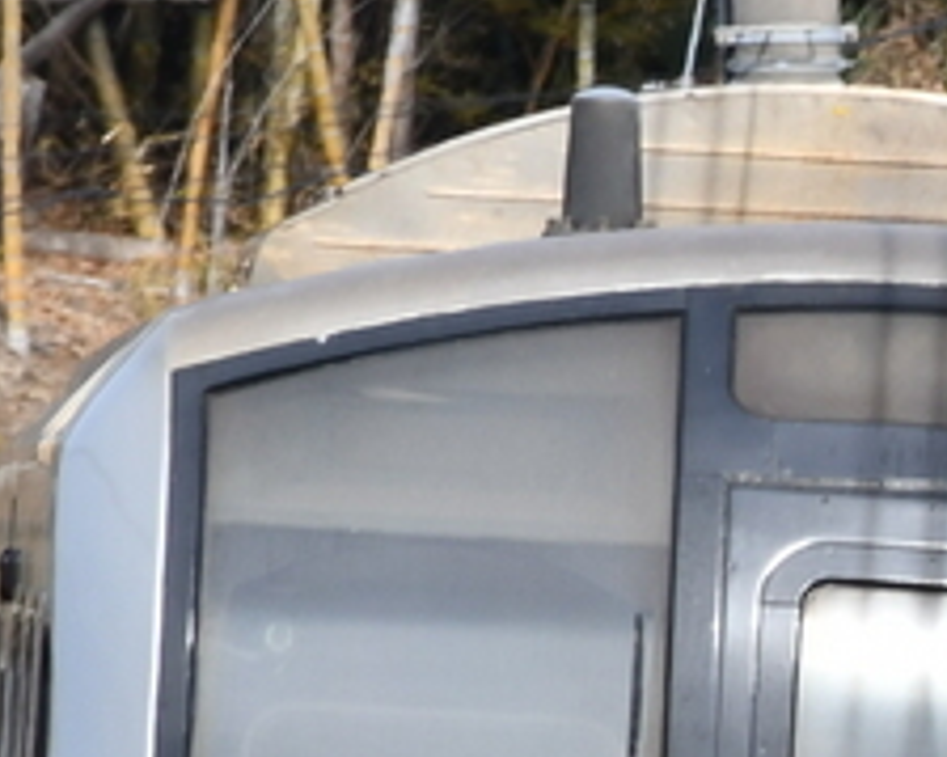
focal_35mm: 1883
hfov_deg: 1.0
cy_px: 884
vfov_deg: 0.8
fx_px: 52753
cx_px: 1890
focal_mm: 250
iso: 250
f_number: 18
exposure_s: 1/125
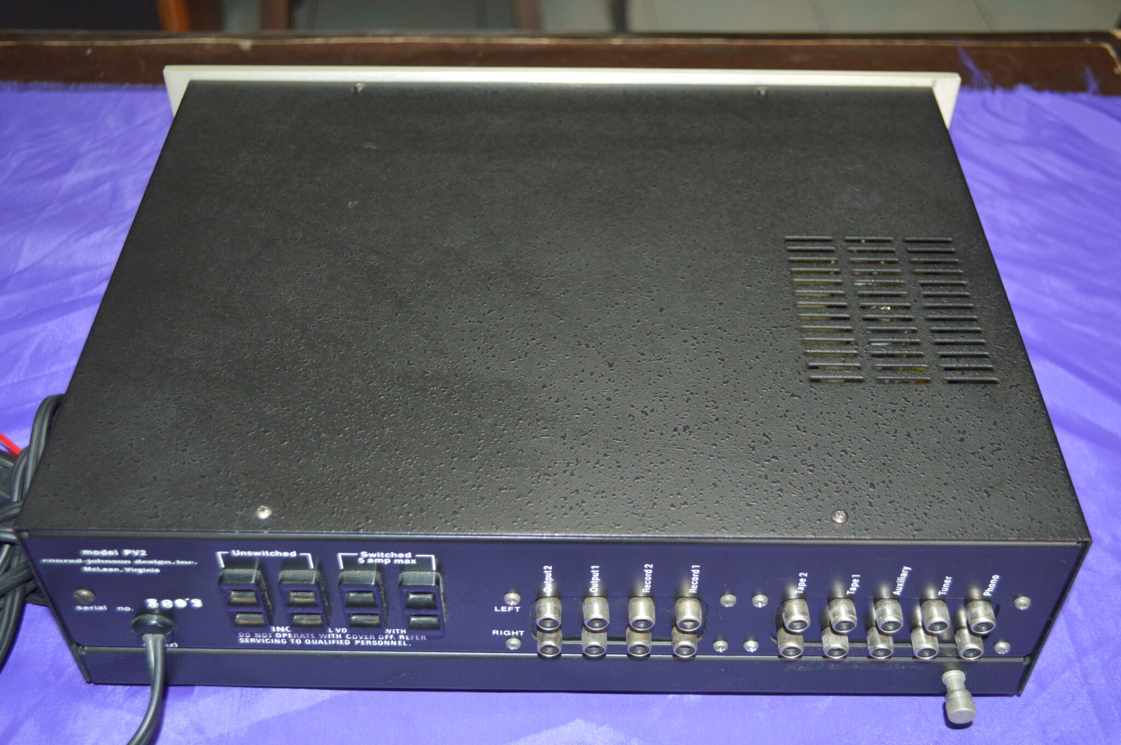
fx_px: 1307
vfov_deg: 31.8
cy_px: 372
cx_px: 560
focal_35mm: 42
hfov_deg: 46.4
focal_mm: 28
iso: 800
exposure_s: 1/30
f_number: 4.5
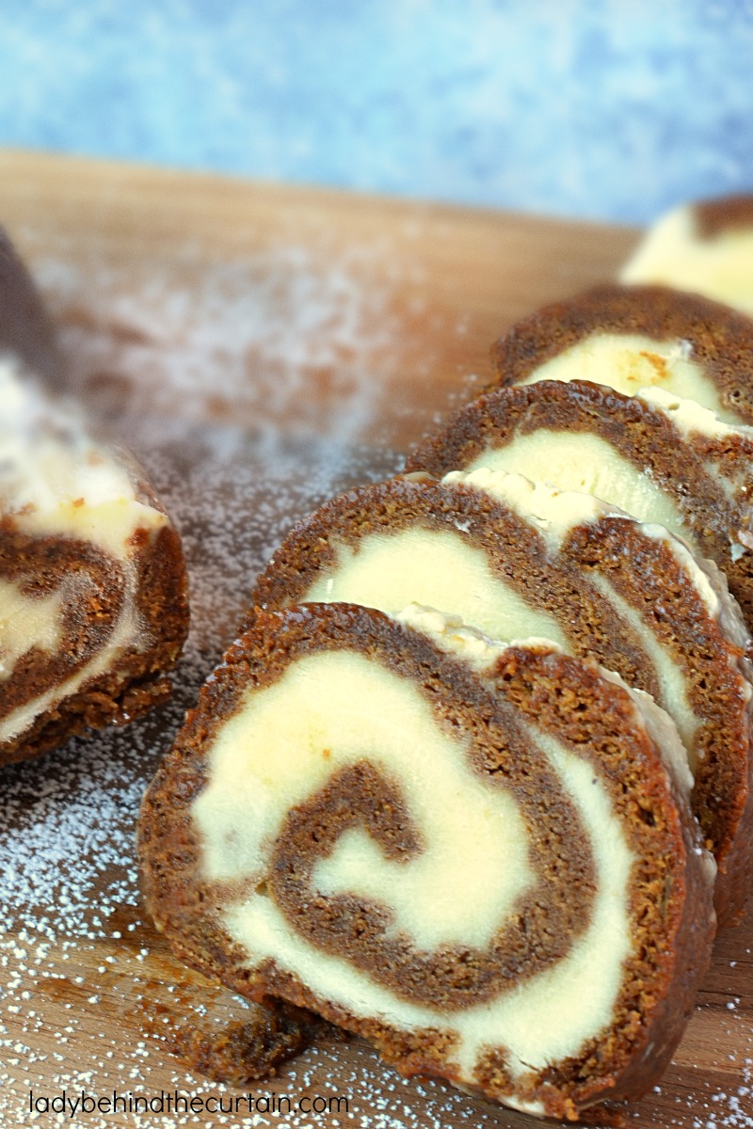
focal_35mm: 75
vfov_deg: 27.0
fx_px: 2353
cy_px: 564
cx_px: 376
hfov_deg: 18.2
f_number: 10
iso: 100
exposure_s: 1/4
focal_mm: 50
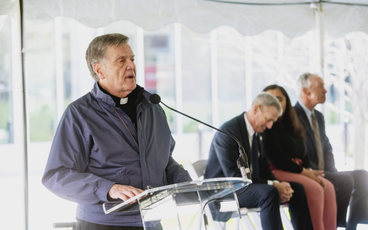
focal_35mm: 115
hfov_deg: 18.1
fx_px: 1153
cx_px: 185
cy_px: 121
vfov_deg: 11.4
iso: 800
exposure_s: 1/400
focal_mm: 112
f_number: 4
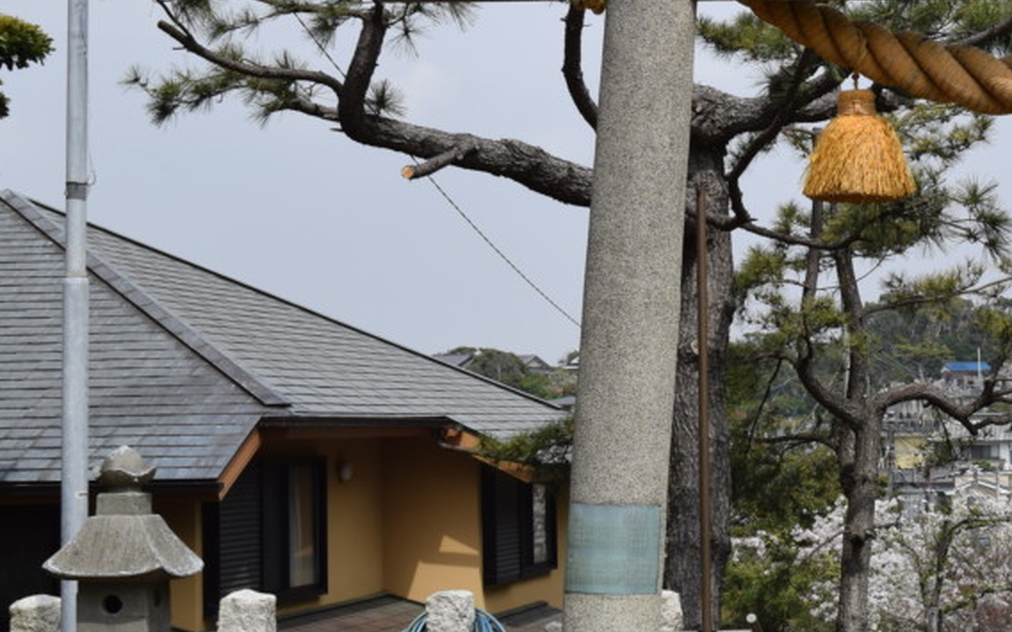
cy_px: 287
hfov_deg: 23.5
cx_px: 1042
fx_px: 2317
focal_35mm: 84
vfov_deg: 15.5
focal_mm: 26
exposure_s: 1/320
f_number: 9
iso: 100
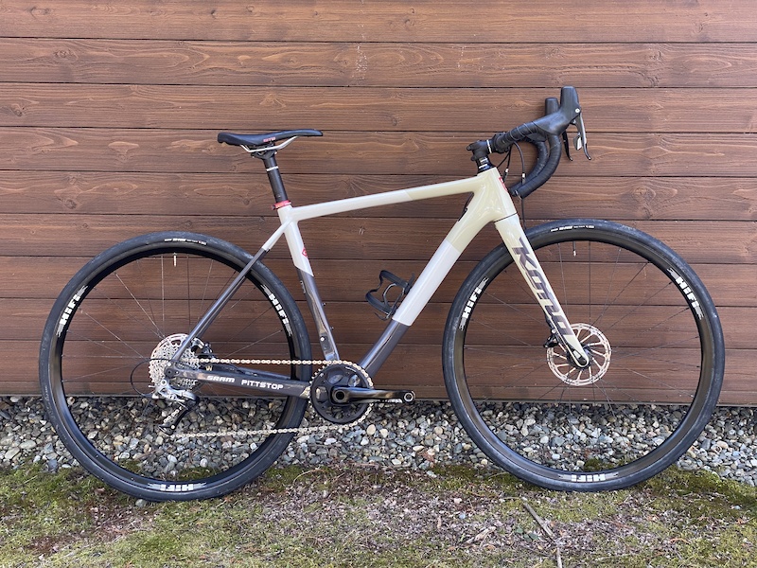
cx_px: 378
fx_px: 1137
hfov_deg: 36.8
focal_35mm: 52
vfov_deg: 28.0
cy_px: 284
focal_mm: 6
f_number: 2
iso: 80
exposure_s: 1/121
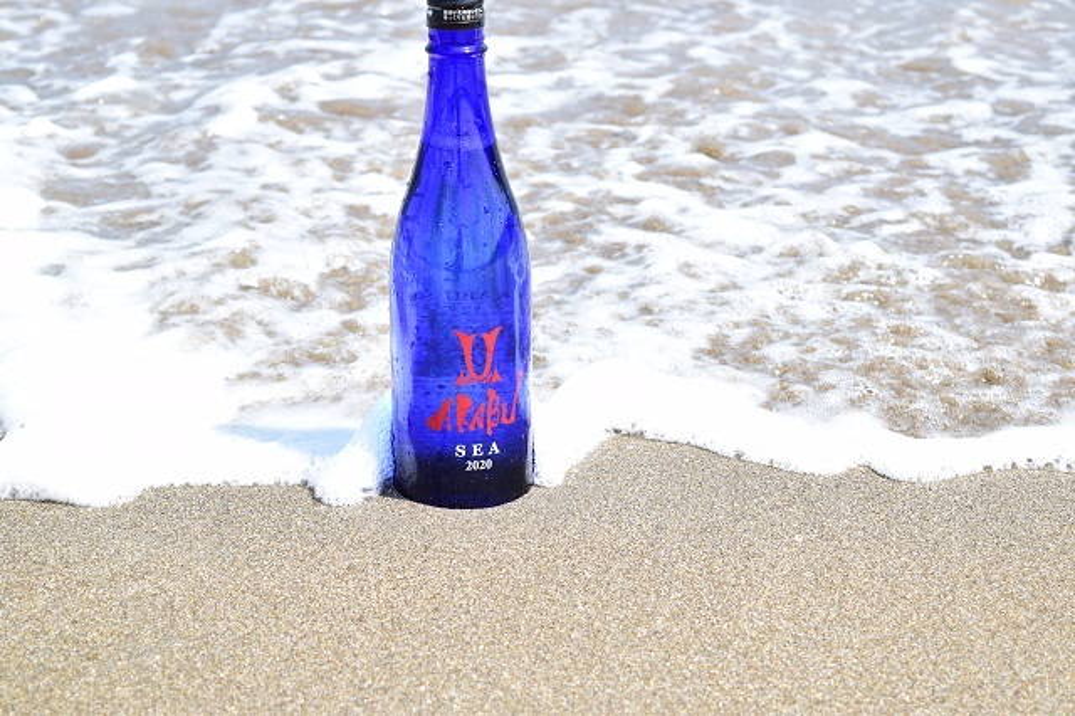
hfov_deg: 24.6
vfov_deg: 16.5
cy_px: 358
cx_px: 538
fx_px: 2462
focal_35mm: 82
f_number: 6.3
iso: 320
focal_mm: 55
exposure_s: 1/500
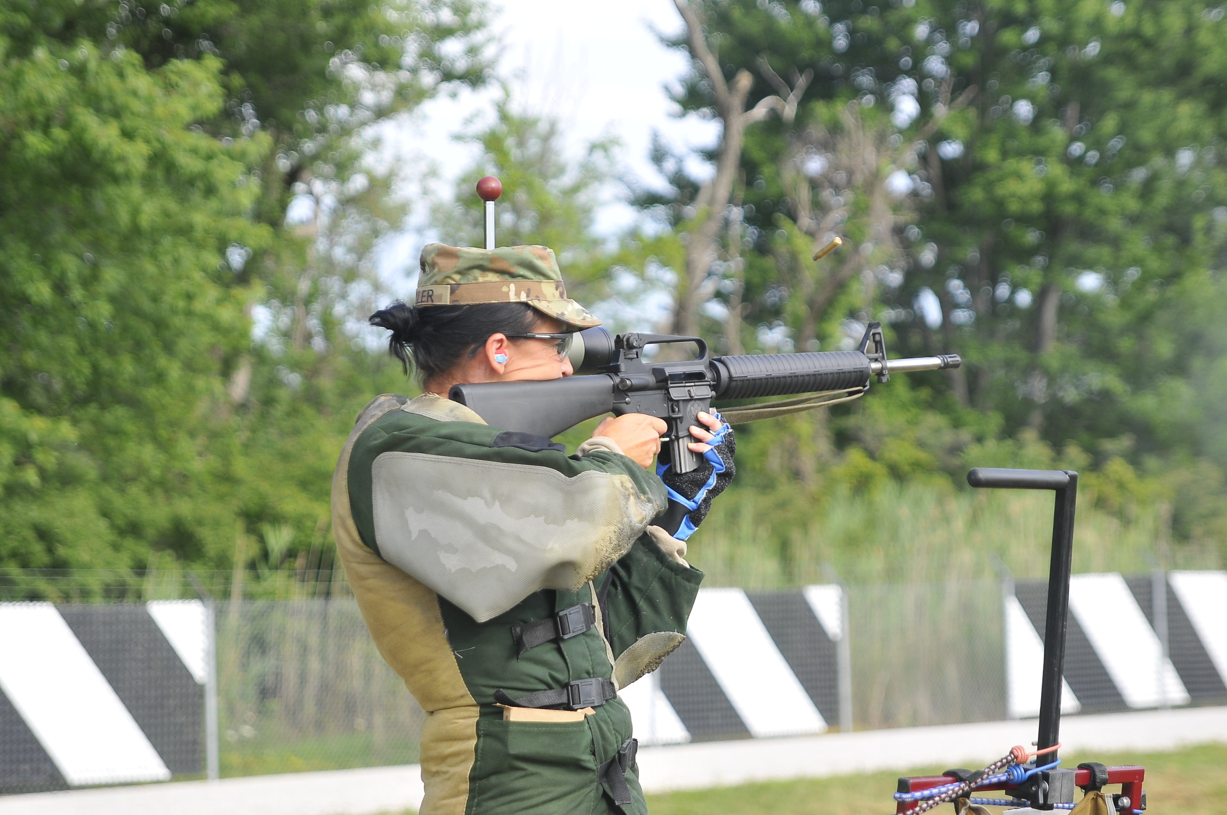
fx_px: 3574
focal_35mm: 105
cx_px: 614
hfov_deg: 19.5
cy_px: 408
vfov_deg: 13.0
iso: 200
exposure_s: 1/640
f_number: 3.2
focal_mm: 70
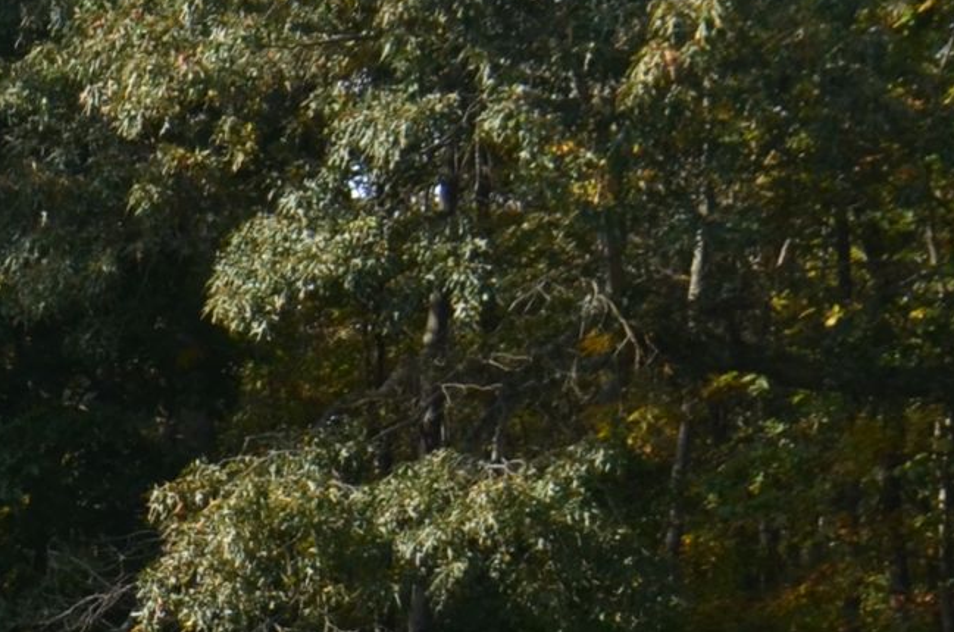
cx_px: -1346
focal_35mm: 178
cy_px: 1191
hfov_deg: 10.1
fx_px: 4708
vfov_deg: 7.4
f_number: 4.5
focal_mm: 22
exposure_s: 1/1000
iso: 400
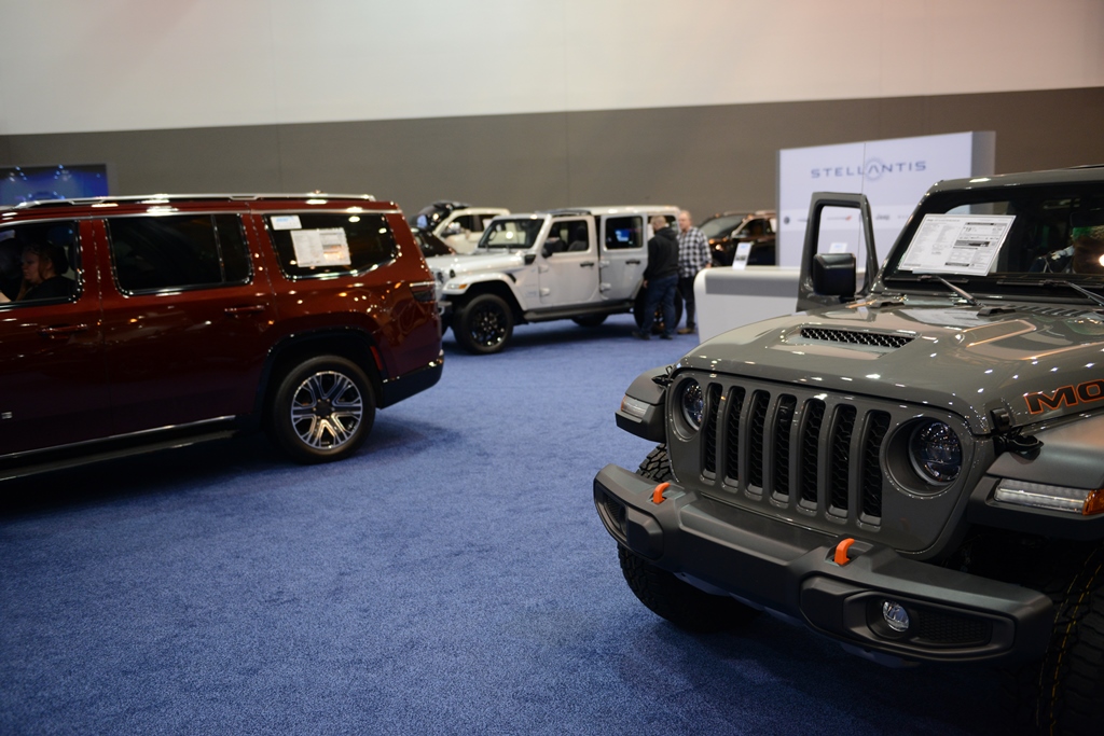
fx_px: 1043
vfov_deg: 38.9
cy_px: 368
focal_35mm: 34
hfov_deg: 55.8
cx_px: 552
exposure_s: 1/320
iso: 1250
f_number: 2.8
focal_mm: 34
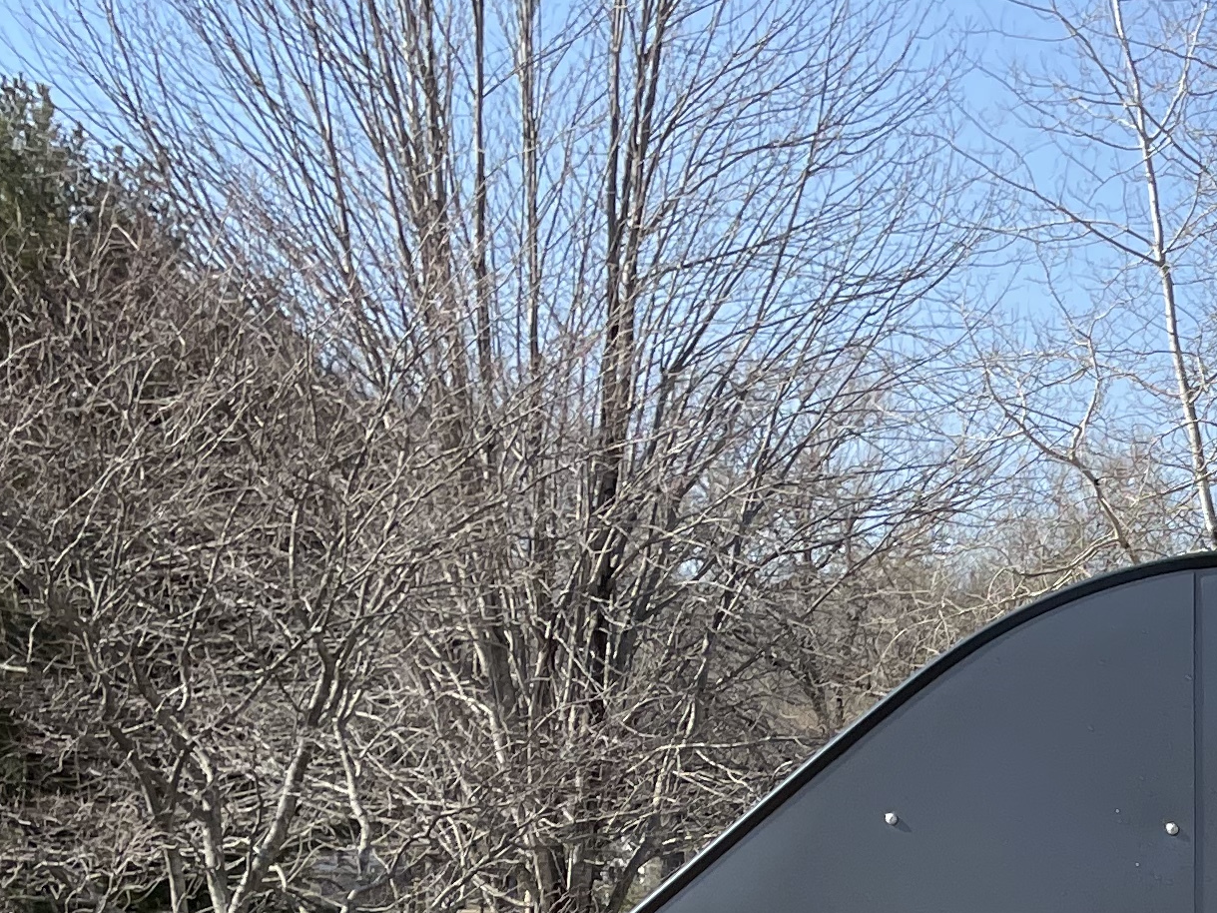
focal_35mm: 86
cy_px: 1502
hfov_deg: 20.6
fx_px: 3023
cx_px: 1621
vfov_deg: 15.4
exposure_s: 1/1453
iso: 32
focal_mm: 4.2
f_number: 1.6
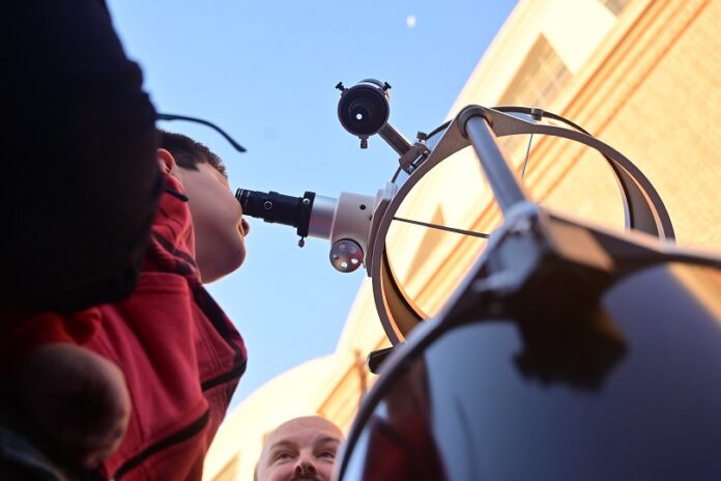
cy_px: 240
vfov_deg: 32.6
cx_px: 360
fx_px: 821
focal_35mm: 41
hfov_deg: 47.4
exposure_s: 1/160
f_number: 4
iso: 250
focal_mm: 41
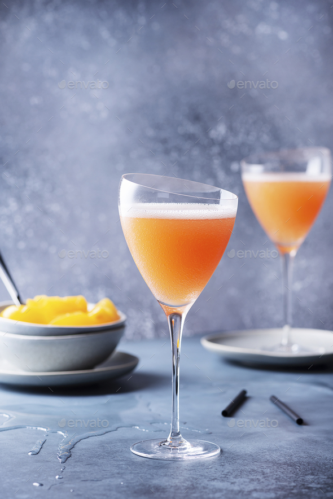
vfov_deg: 19.5
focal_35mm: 105
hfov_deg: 13.1
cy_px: 250
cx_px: 166
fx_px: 1456
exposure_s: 1/160
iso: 200
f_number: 7.1
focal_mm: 105
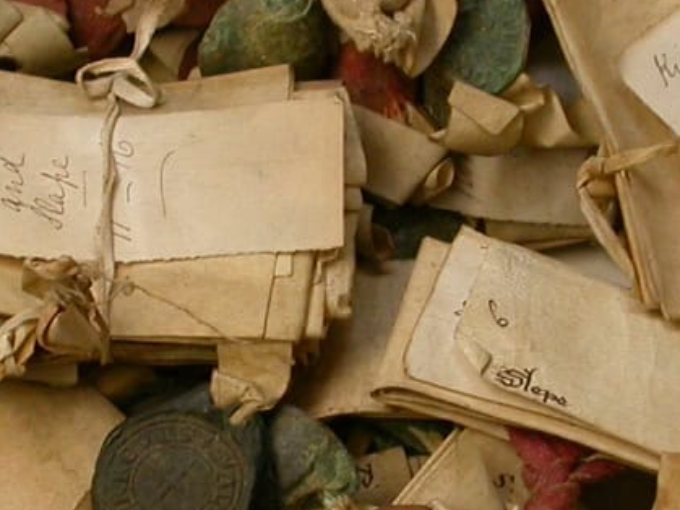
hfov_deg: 11.5
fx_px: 3378
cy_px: 313
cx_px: 308
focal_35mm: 172
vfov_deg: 8.6
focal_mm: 9.5
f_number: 4
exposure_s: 1/67
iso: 100
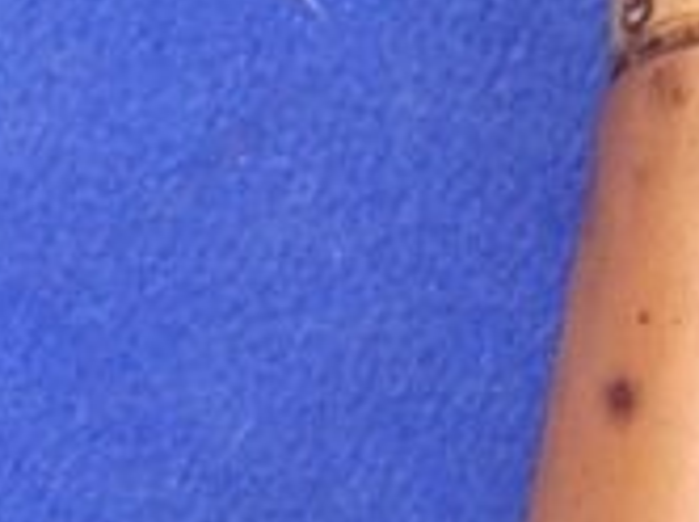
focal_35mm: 136
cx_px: 716
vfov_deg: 10.8
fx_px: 2742
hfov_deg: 14.3
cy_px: 560
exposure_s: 1/8
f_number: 3
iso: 400
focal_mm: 4
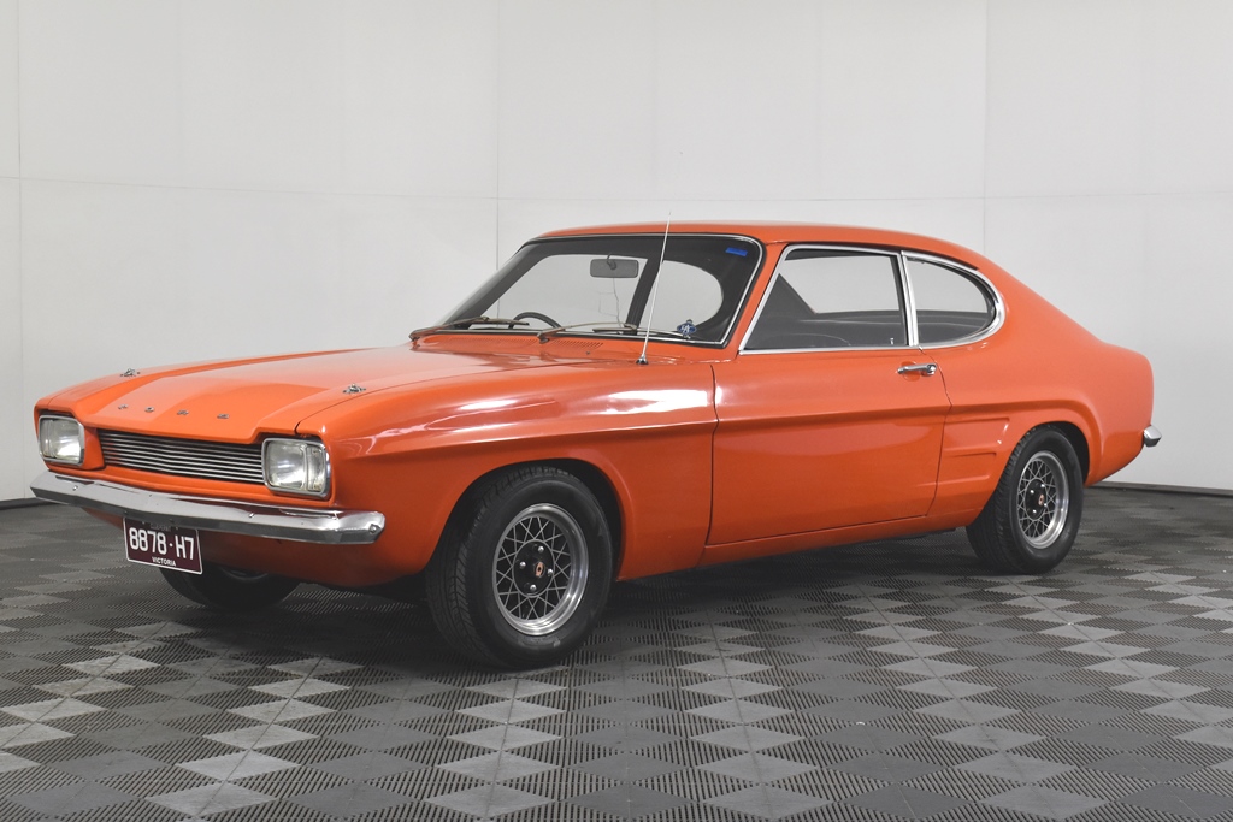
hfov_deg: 36.9
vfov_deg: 25.1
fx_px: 1850
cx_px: 616
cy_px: 411
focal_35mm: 54
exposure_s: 1/320
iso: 1600
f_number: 9
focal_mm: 36
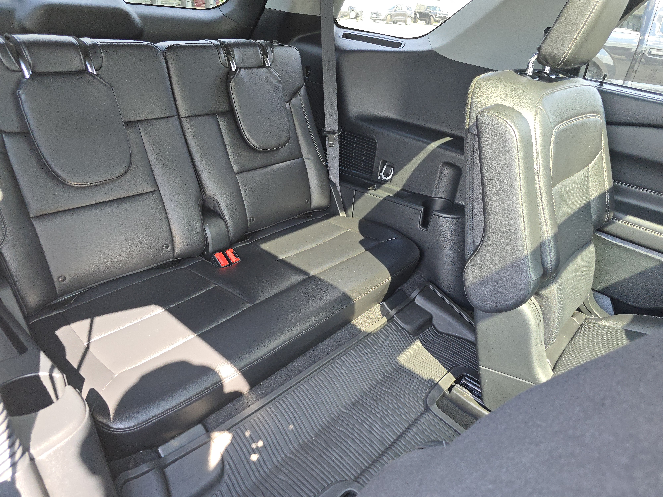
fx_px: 441
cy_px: 248
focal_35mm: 23
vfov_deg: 58.9
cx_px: 332
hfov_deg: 73.9
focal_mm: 6.3
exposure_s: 1/180
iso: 200
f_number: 1.7
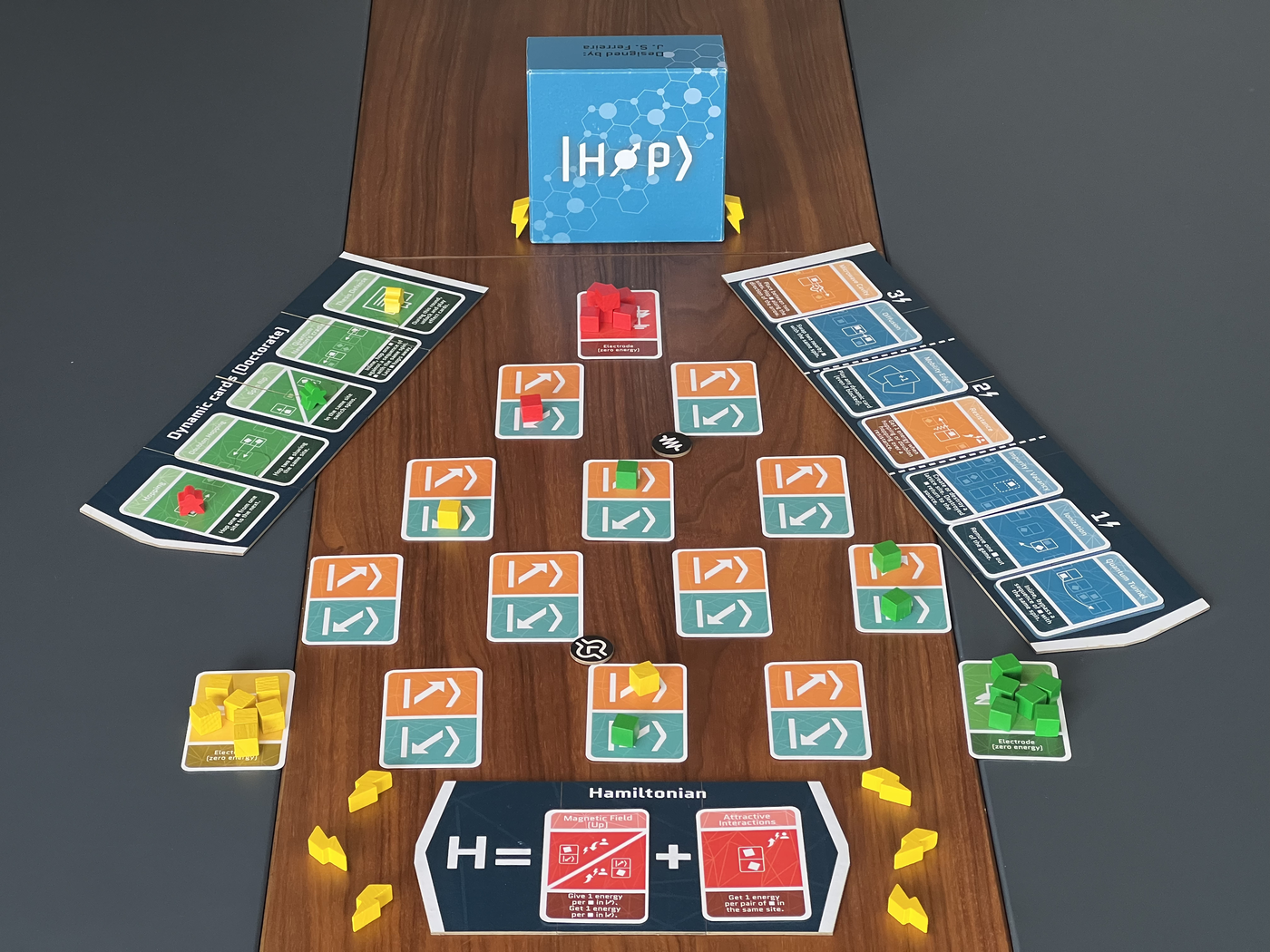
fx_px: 2825
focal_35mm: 77
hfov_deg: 25.3
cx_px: 635
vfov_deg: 19.1
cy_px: 476
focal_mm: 9
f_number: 2.8
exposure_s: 1/59
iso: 200
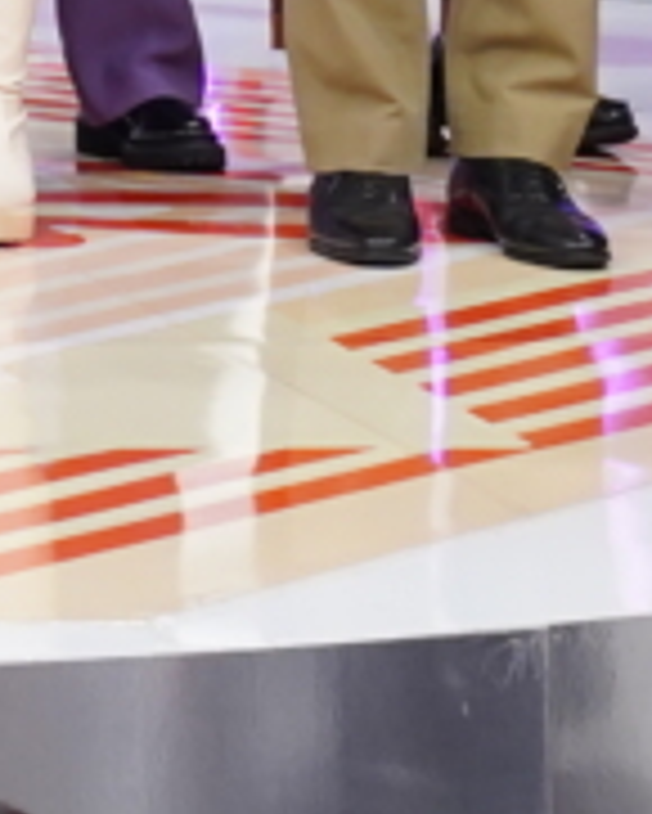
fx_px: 8411
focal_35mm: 349
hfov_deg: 4.3
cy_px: -1360
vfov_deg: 5.3
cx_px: -1448
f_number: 6.3
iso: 1600
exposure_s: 1/125
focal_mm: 42
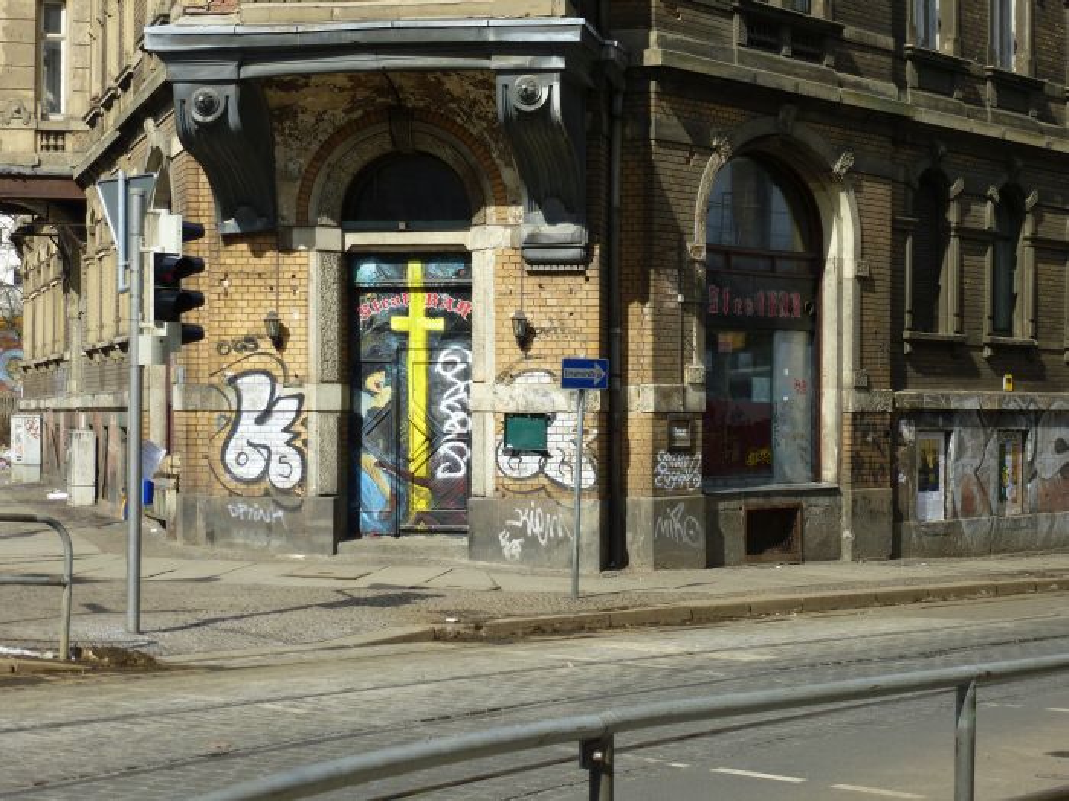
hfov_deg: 25.7
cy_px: 400
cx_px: 534
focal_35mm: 76
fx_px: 2347
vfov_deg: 19.4
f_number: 4.7
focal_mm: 13.6
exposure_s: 1/500
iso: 100
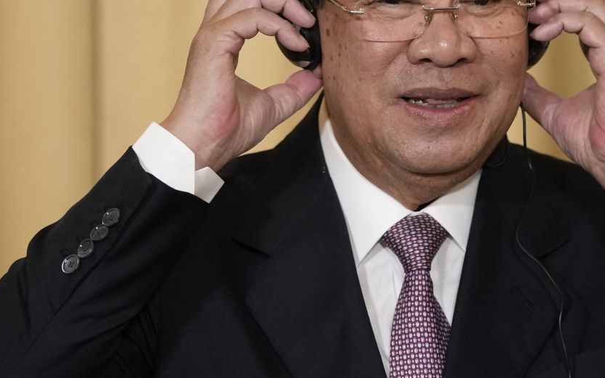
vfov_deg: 2.9
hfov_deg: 4.6
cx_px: 415
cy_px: 101
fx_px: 7469
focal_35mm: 453
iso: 1250
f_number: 2.8
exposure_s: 1/500
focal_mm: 200
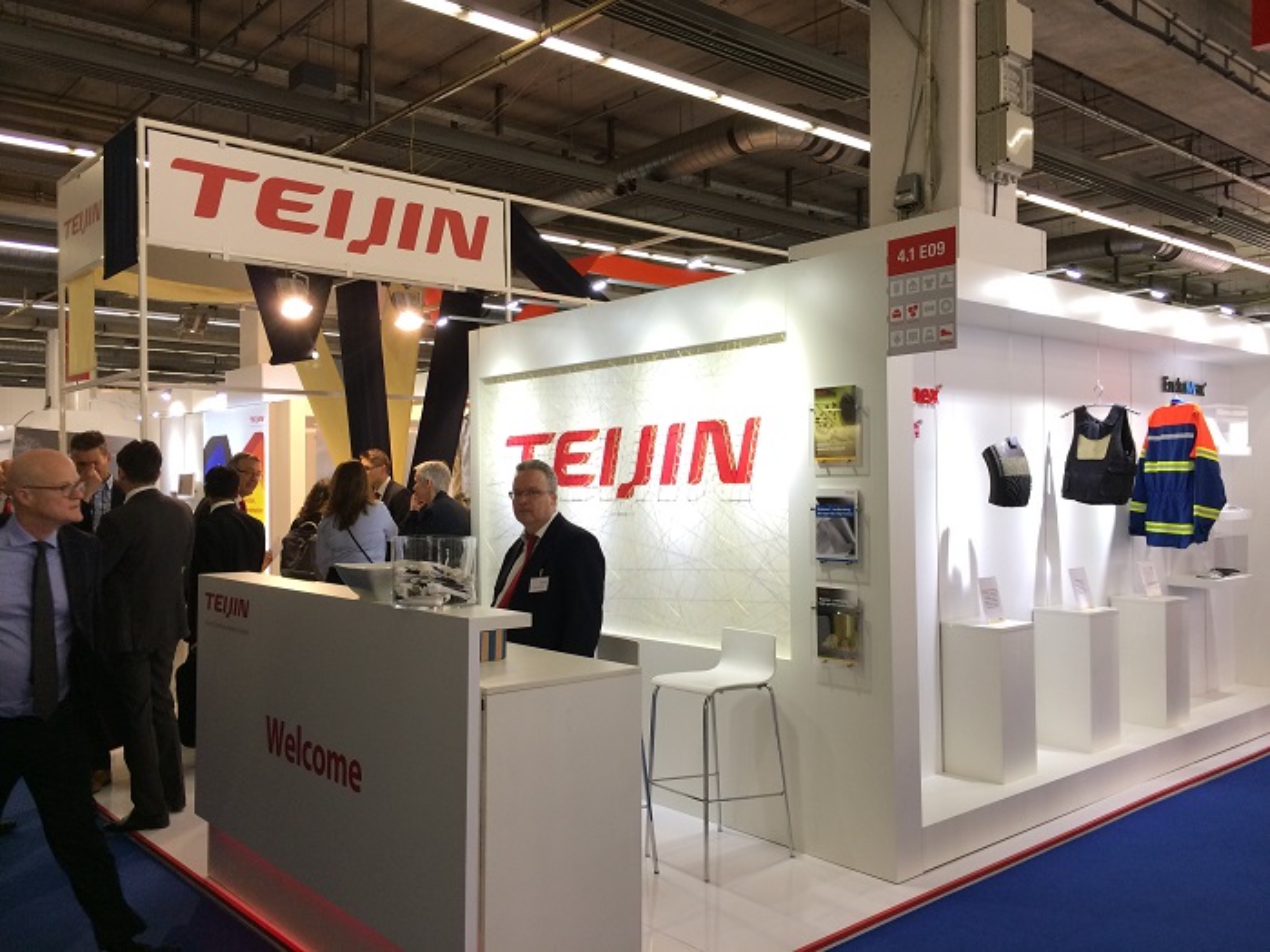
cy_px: 476
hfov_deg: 61.7
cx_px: 635
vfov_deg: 48.2
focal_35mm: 29
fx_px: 1064
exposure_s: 1/33
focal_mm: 4.15
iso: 50
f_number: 2.2
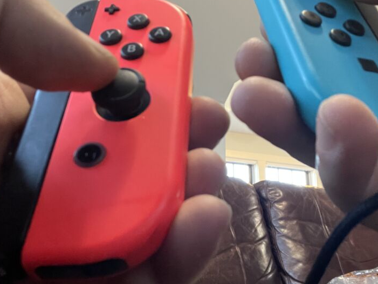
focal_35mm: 42
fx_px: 459
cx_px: 219
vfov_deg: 34.3
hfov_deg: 44.6
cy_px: 130
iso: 640
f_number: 2.2
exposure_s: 1/30
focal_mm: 2.71
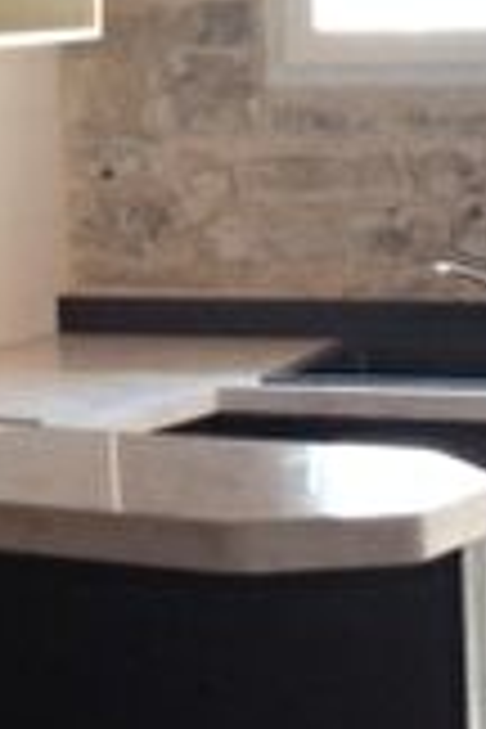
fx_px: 3179
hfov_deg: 8.5
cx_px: -243
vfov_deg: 13.0
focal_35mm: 157
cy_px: 164
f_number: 2.4
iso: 100
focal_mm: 4.28
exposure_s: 1/20
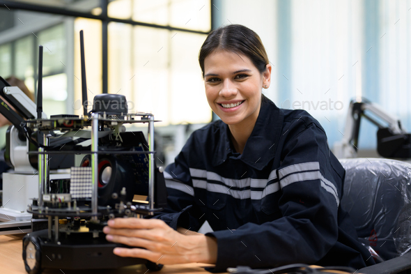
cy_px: 137
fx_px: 571
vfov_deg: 27.0
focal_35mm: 50
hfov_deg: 39.6
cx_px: 206
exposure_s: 1/320
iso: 640
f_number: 1.8
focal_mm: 50
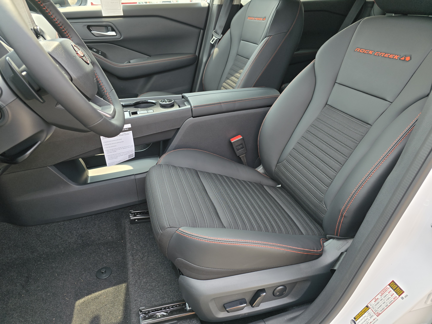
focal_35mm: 23
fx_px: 287
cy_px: 162
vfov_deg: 58.9
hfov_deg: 73.9
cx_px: 216
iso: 32
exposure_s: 1/180
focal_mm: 6.3
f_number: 1.7
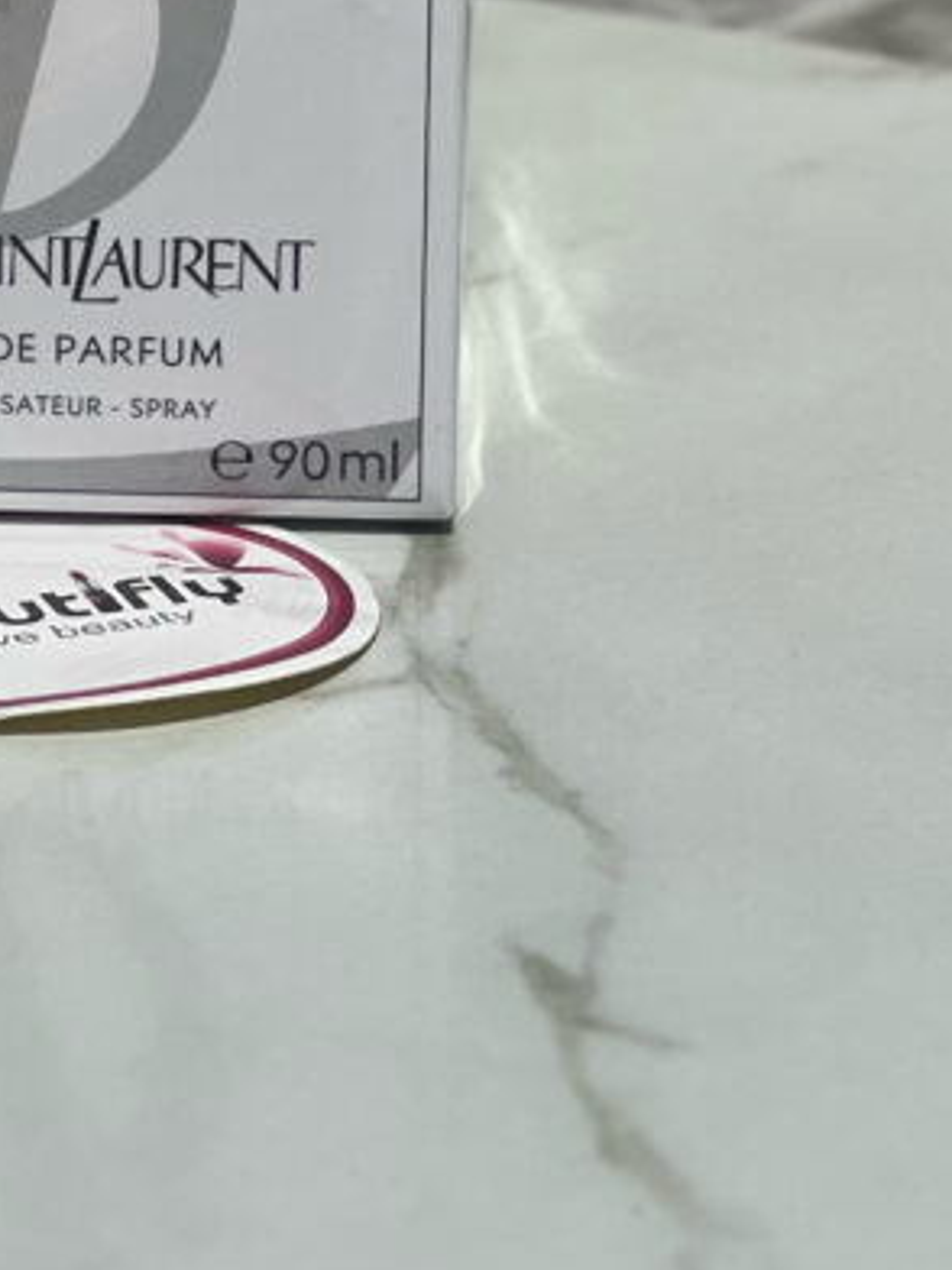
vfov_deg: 9.7
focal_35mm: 201
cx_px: -227
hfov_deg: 7.3
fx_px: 7370
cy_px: -172
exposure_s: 1/2732
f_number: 2.8
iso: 32
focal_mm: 9
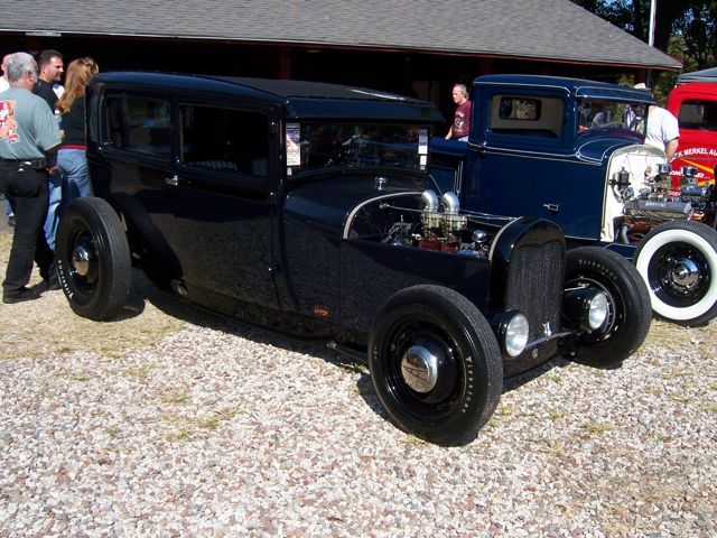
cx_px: 358
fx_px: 746
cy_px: 269
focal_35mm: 36
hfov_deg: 51.4
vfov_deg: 39.7
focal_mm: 6.2
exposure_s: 1/500
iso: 80
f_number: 4.5
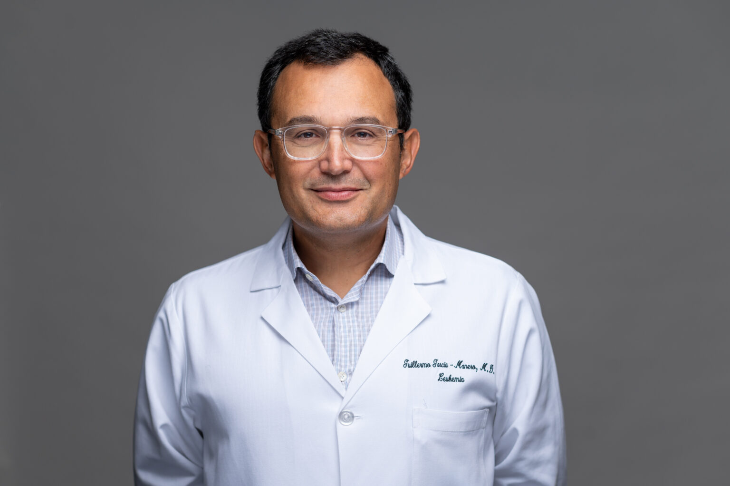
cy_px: 243
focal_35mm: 85
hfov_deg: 23.9
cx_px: 365
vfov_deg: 16.1
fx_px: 1722
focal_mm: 85
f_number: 4
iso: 64
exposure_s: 1/160
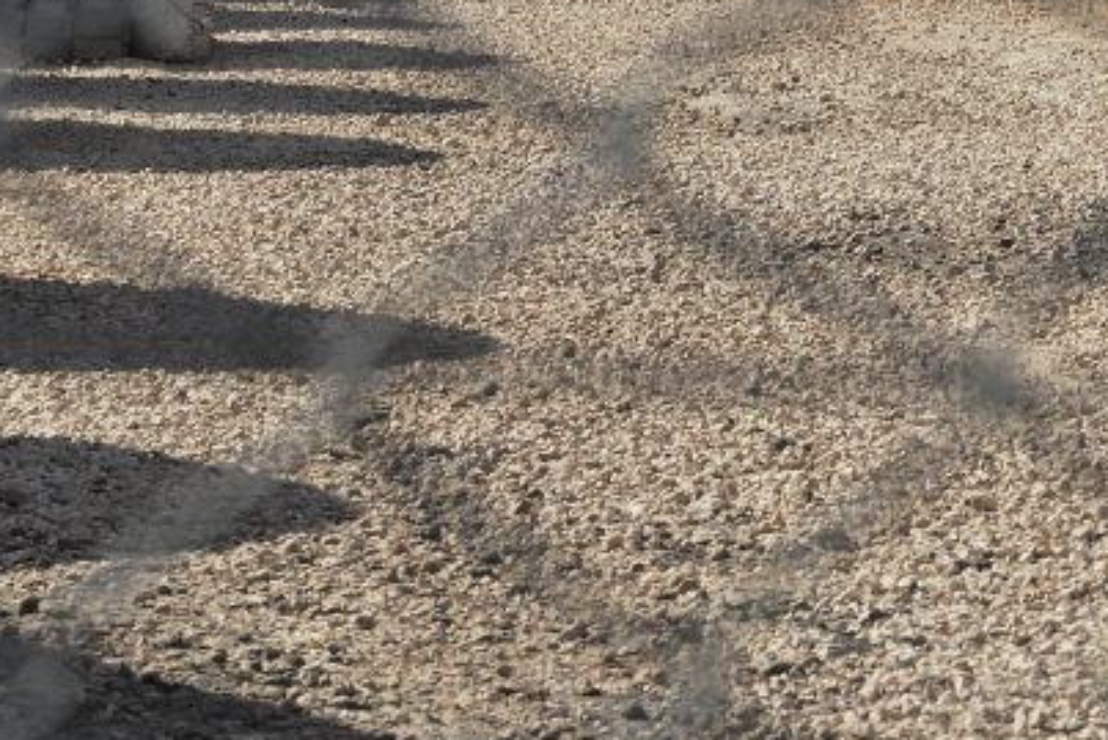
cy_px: -135
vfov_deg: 3.2
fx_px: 13208
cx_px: 954
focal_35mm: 429
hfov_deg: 4.8
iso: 800
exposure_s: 1/640
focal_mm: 102
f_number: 16
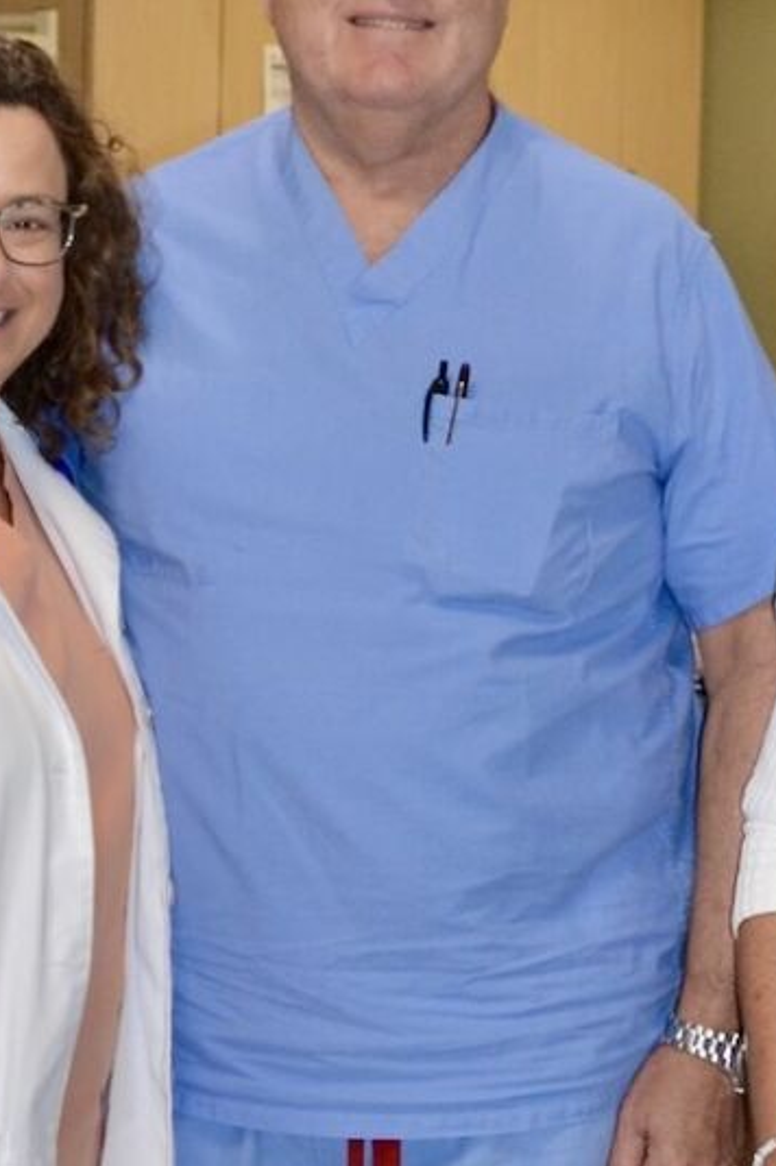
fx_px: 2881
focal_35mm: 89
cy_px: 767
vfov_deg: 22.8
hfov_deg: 15.3
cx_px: 450
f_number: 3.5
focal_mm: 18
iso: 720
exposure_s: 1/60
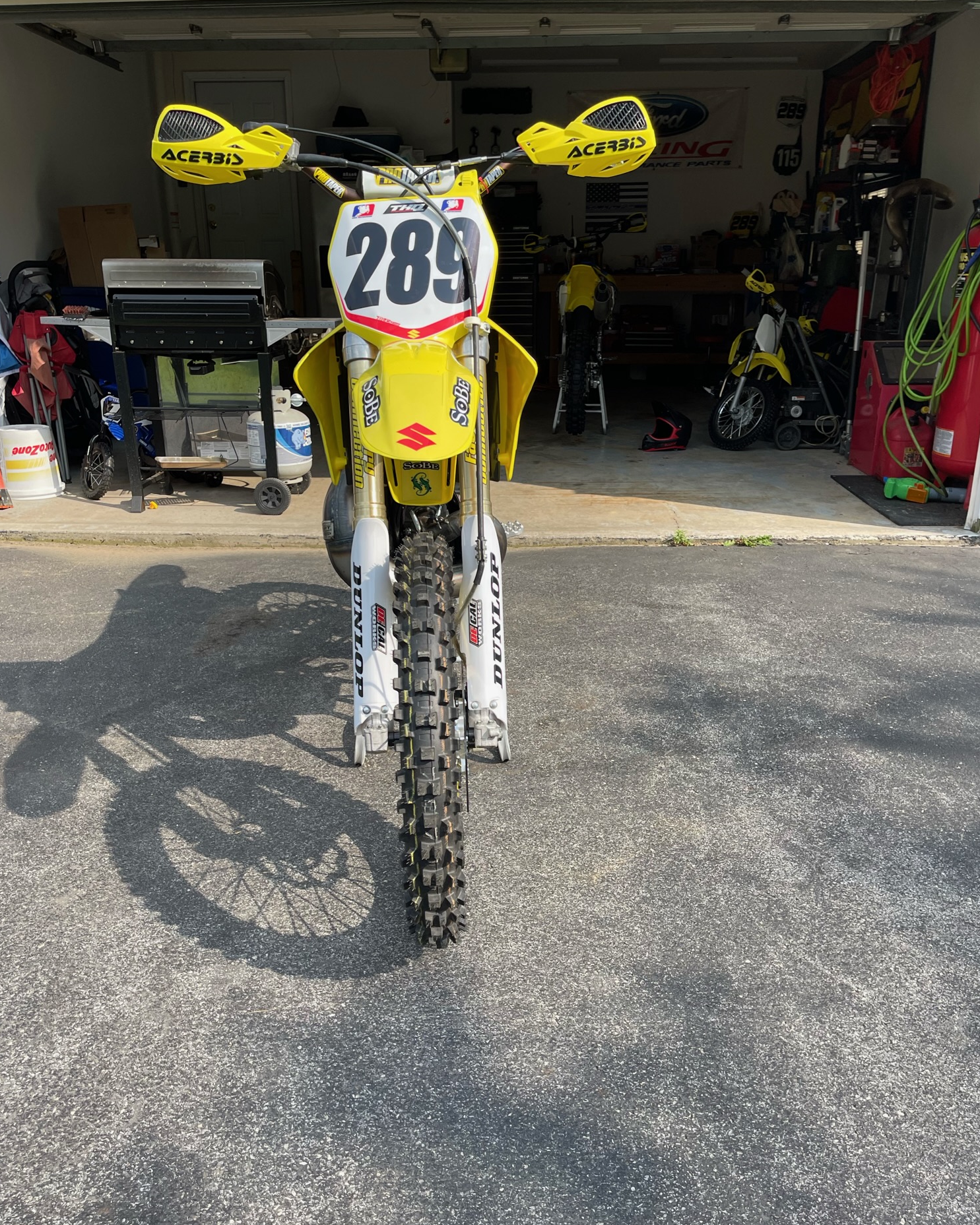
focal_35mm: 28
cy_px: 646
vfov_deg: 62.2
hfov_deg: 51.5
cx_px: 489
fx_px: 1015
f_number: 1.6
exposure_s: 1/1553
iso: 32
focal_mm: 5.1
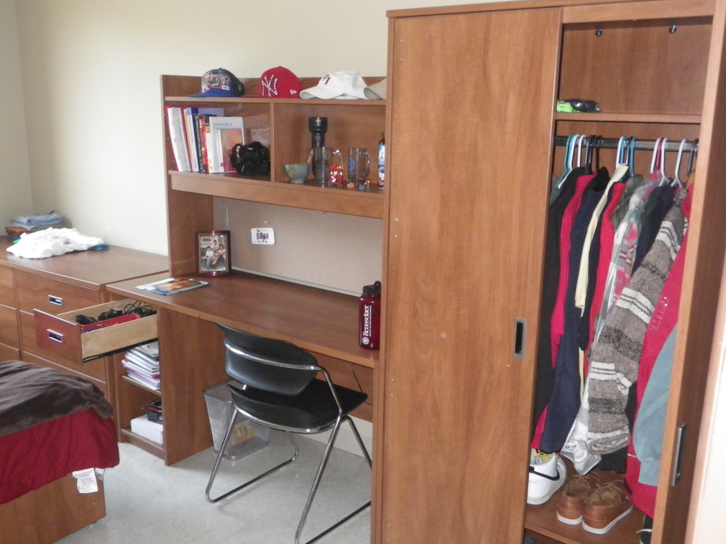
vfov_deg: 41.8
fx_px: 713
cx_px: 363
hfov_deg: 54.0
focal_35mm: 34
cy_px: 272
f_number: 3.8
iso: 500
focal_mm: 6.1
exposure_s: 1/50
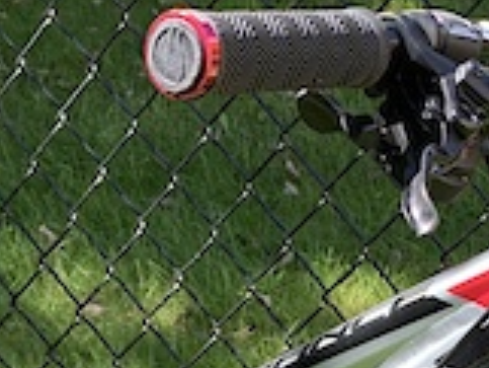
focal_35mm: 129
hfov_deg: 15.3
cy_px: 751
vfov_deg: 10.5
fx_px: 1824
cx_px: 289
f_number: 1.8
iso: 25
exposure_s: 1/233
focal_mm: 4.25
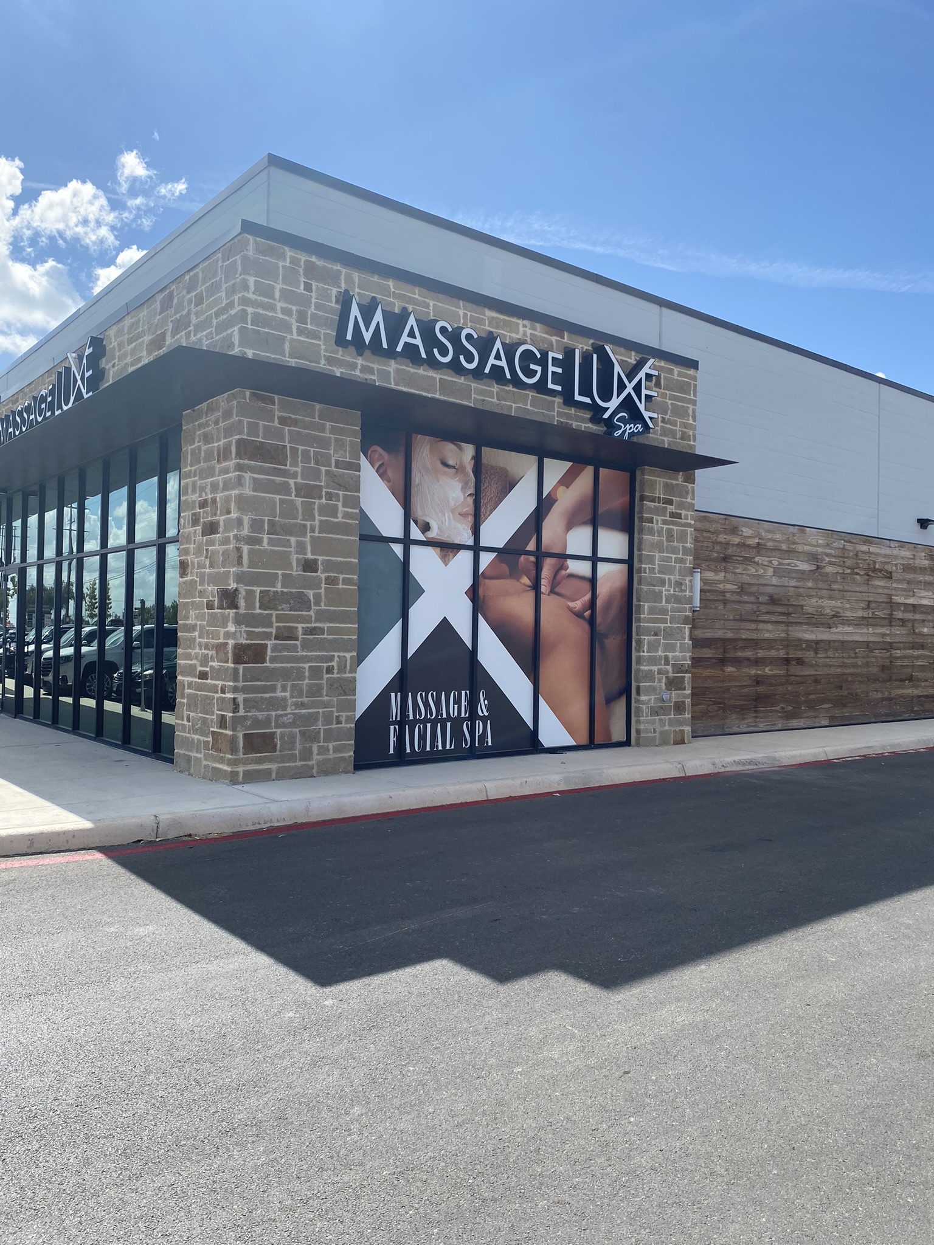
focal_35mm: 26
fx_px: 935
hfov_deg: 53.1
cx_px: 467
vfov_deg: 67.3
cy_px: 622
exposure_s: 1/2967
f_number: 1.8
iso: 32
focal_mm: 4.25
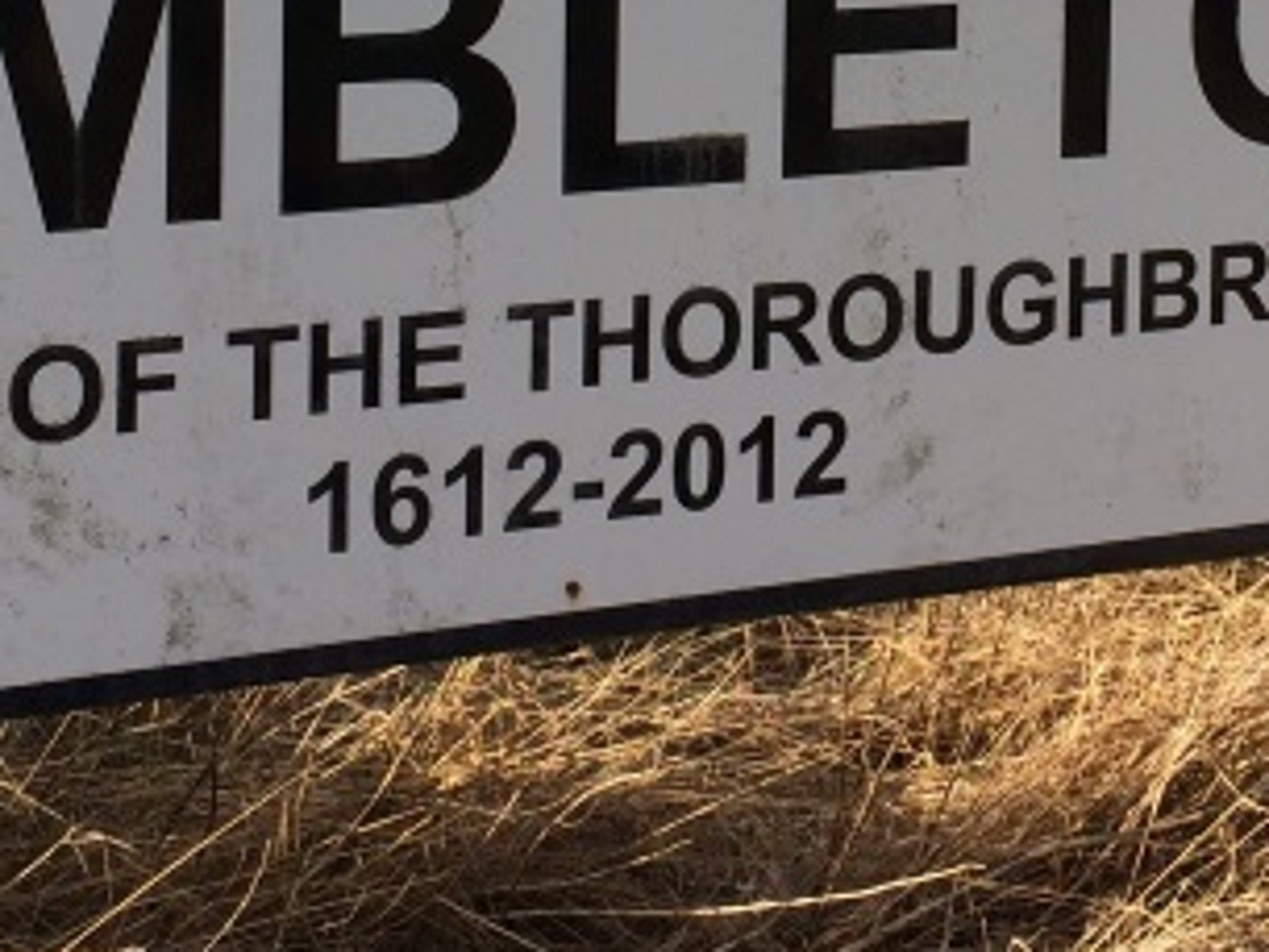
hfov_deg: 20.5
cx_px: 940
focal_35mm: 95
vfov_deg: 15.0
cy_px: -241
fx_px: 3484
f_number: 2.2
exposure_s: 1/1244
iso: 32
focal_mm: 4.15
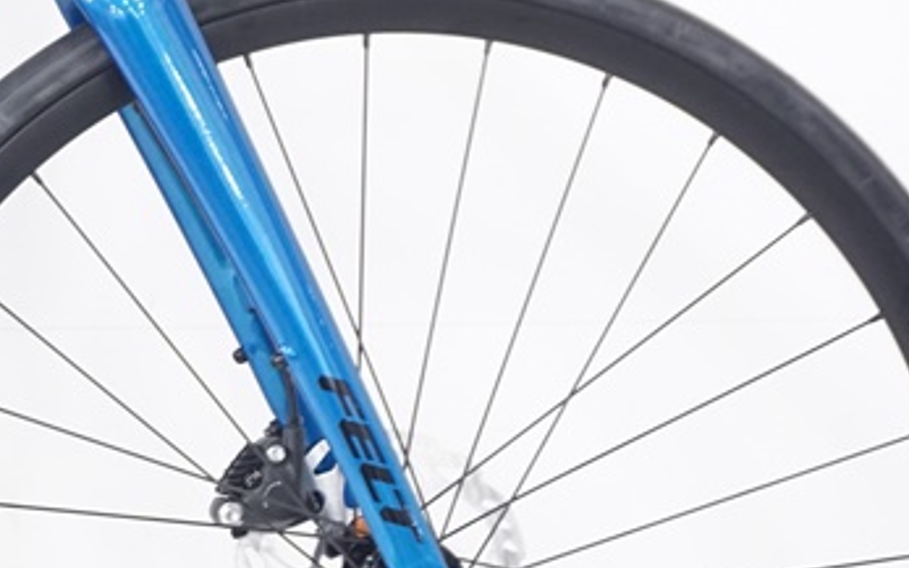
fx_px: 3147
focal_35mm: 127
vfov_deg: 10.3
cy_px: 186
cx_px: -516
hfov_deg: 15.1
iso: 1600
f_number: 5.6
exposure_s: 1/25
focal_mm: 24
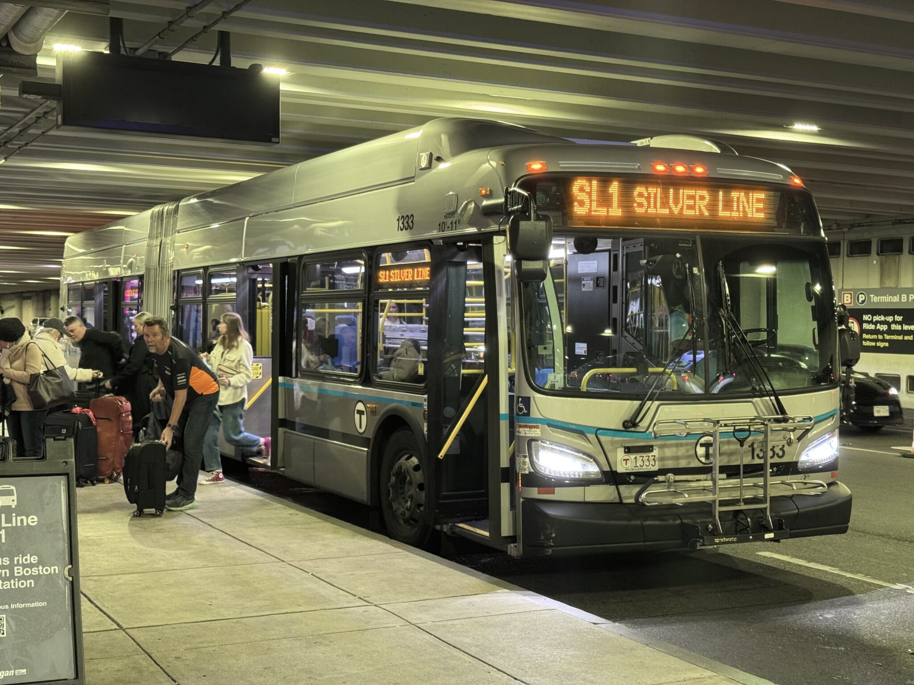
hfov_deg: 39.7
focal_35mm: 48
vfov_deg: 30.3
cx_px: 457
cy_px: 342
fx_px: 1267
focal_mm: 6.76
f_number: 1.78
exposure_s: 1/40
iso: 250
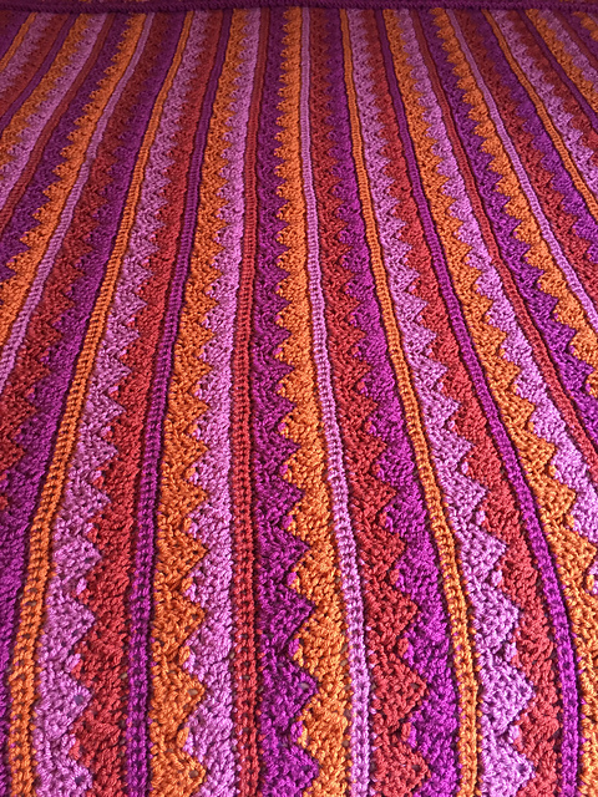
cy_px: 398
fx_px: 668
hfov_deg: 48.2
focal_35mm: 29
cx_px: 299
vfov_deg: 61.7
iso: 125
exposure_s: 1/10
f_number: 2.2
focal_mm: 4.15
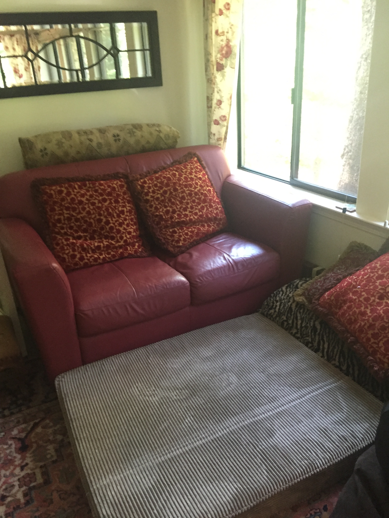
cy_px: 259
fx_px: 435
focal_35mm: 29
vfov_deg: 61.7
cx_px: 194
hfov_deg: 48.2
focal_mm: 4.15
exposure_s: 1/15
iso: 250
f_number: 2.2
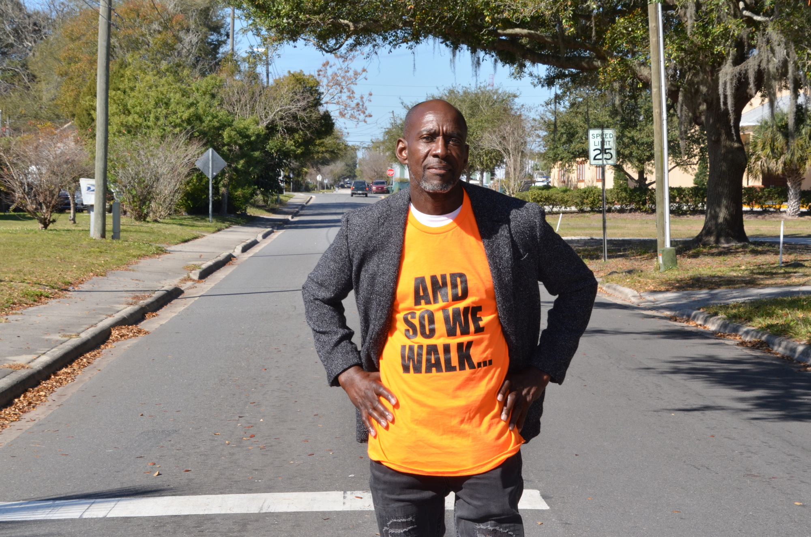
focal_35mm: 82
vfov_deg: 16.5
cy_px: 268
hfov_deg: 24.7
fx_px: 1854
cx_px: 406
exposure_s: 1/200
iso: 400
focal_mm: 55
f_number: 20
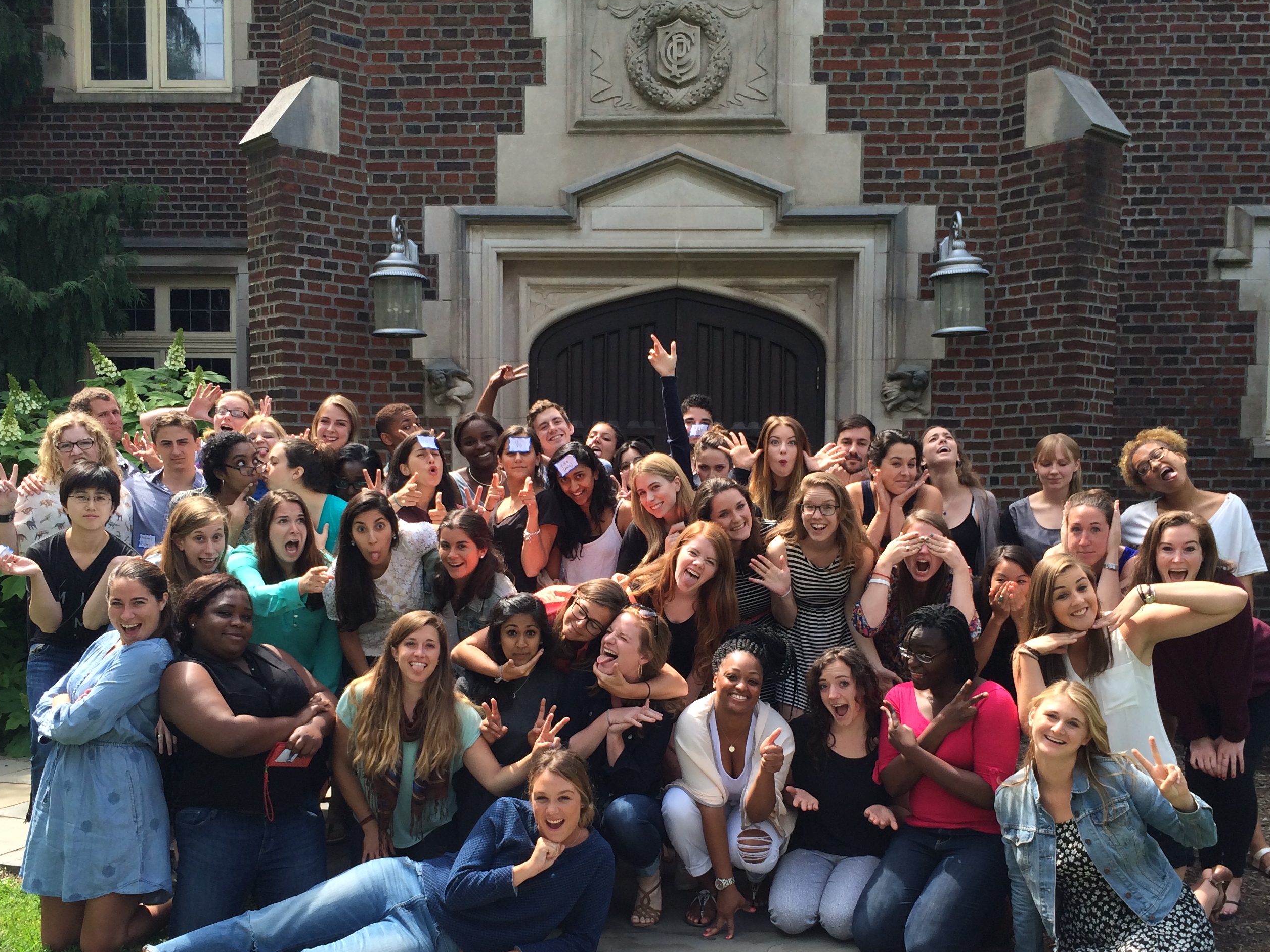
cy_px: 590
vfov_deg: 36.6
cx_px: 651
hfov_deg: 47.9
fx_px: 1431
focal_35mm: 39
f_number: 2.2
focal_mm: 4.12
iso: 32
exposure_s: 1/672
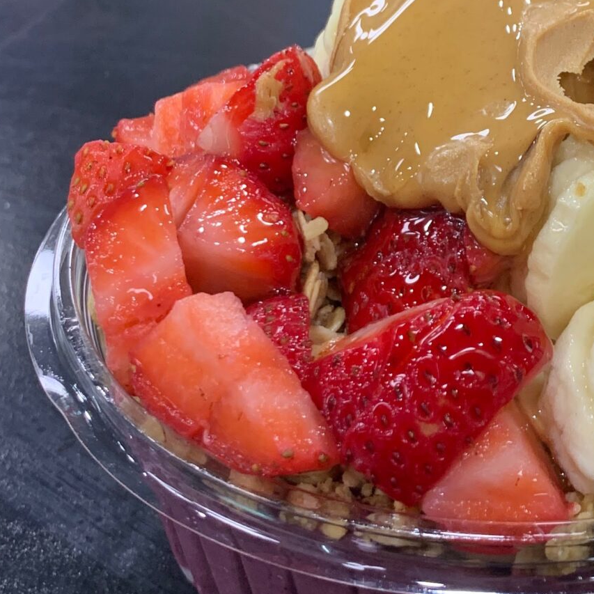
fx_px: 1340
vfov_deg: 24.4
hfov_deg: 24.6
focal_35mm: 69
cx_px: 481
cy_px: 84
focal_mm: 4.25
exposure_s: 1/60
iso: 100
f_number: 1.8
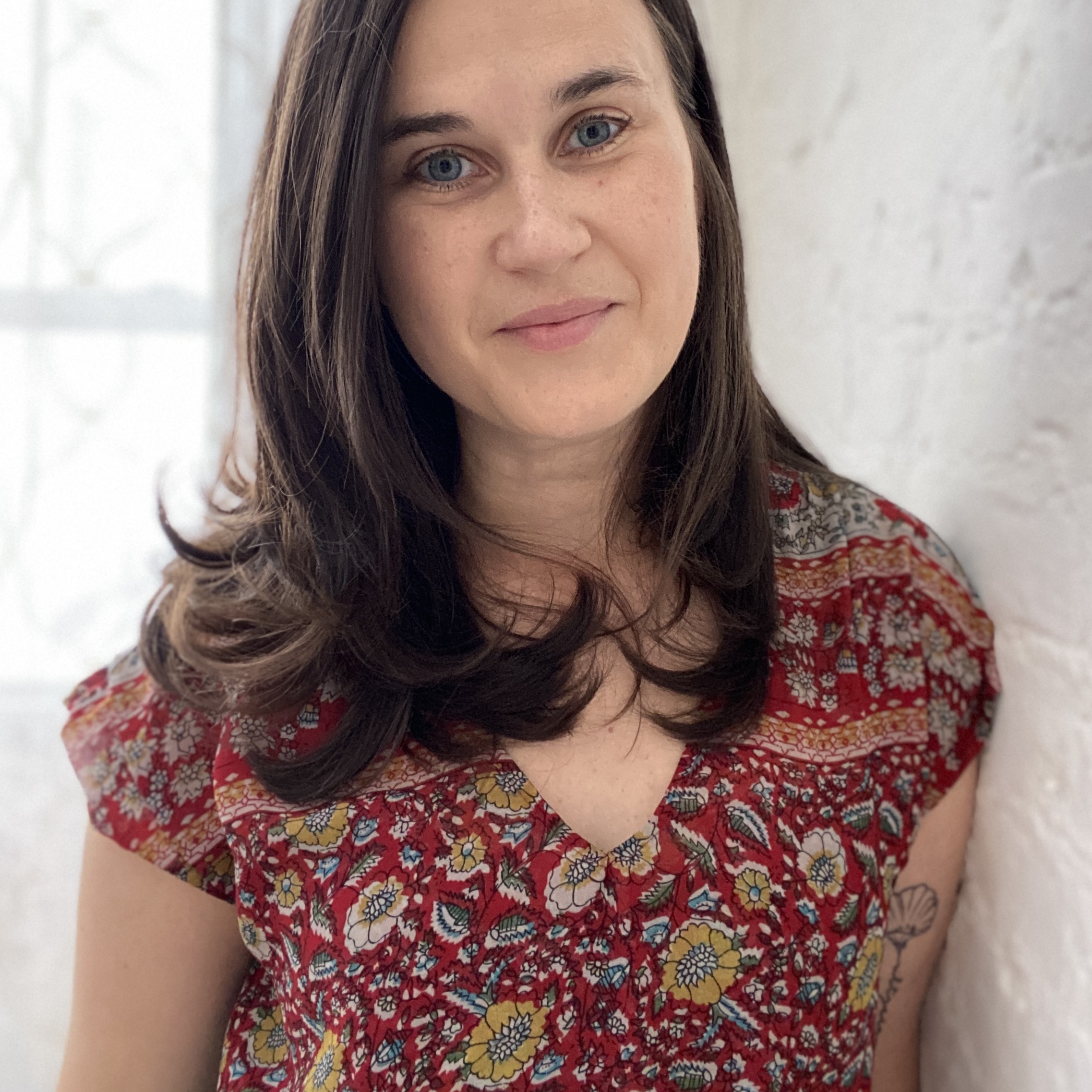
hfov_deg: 46.0
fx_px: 1285
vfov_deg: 45.6
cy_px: 402
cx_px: 538
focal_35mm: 36
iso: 400
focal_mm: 2.71
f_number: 2.2
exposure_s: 1/32
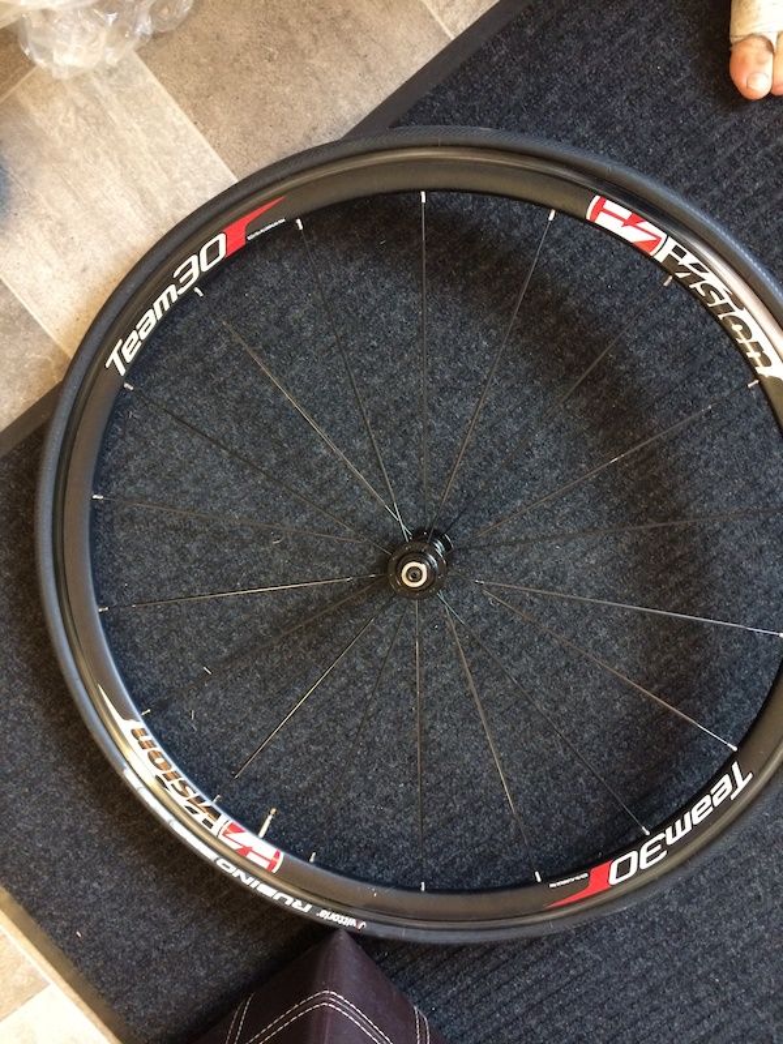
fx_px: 875
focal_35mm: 29
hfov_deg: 48.2
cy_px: 522
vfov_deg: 61.7
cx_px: 392
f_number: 2.2
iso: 320
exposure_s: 1/15
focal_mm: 4.15
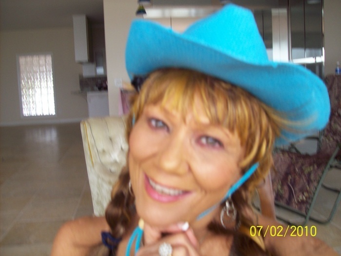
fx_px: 355
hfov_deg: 51.4
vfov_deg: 39.7
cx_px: 170
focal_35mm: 36
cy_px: 128
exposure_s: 1/102
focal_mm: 6
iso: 80
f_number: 2.7
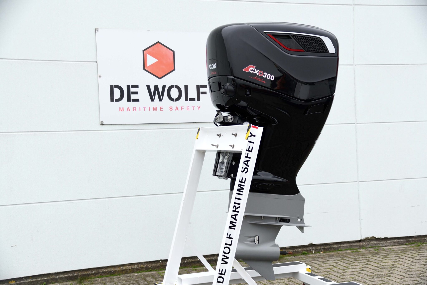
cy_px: 142
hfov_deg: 38.2
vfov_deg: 26.0
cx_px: 214
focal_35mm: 52
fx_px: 617
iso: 640
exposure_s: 1/320
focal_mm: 35
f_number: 4.5
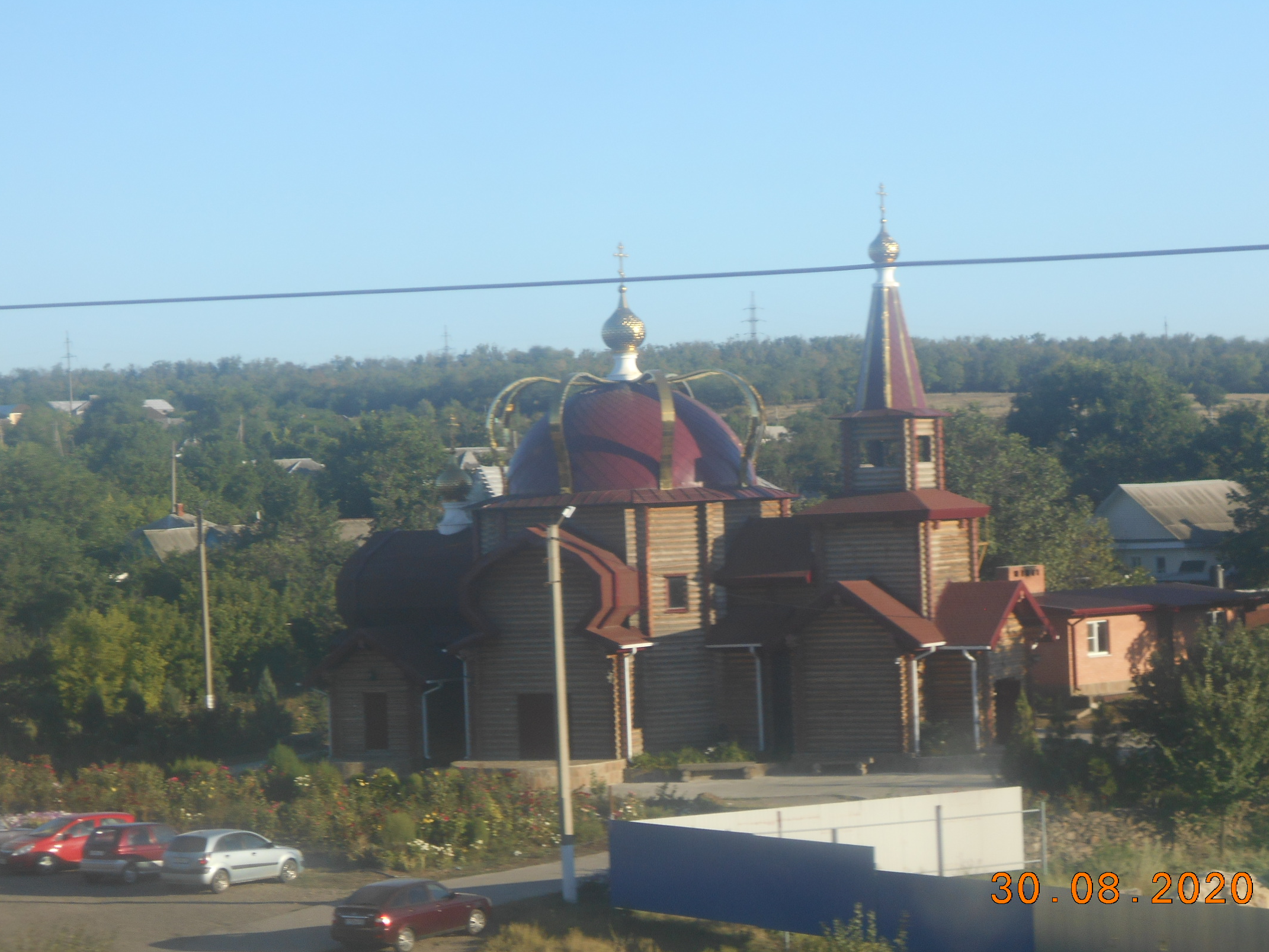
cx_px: 637
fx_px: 3850
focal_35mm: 105
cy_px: 494
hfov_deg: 18.7
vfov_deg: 14.1
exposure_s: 1/160
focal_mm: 17.6
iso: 80
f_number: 5.5
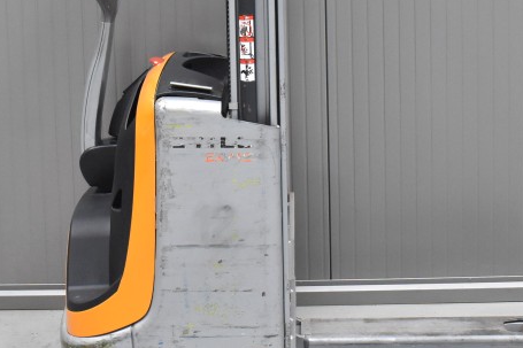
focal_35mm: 87
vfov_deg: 15.5
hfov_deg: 23.4
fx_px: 1263
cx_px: 260
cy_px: 29
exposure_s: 1/40
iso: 1600
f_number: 5
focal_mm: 22
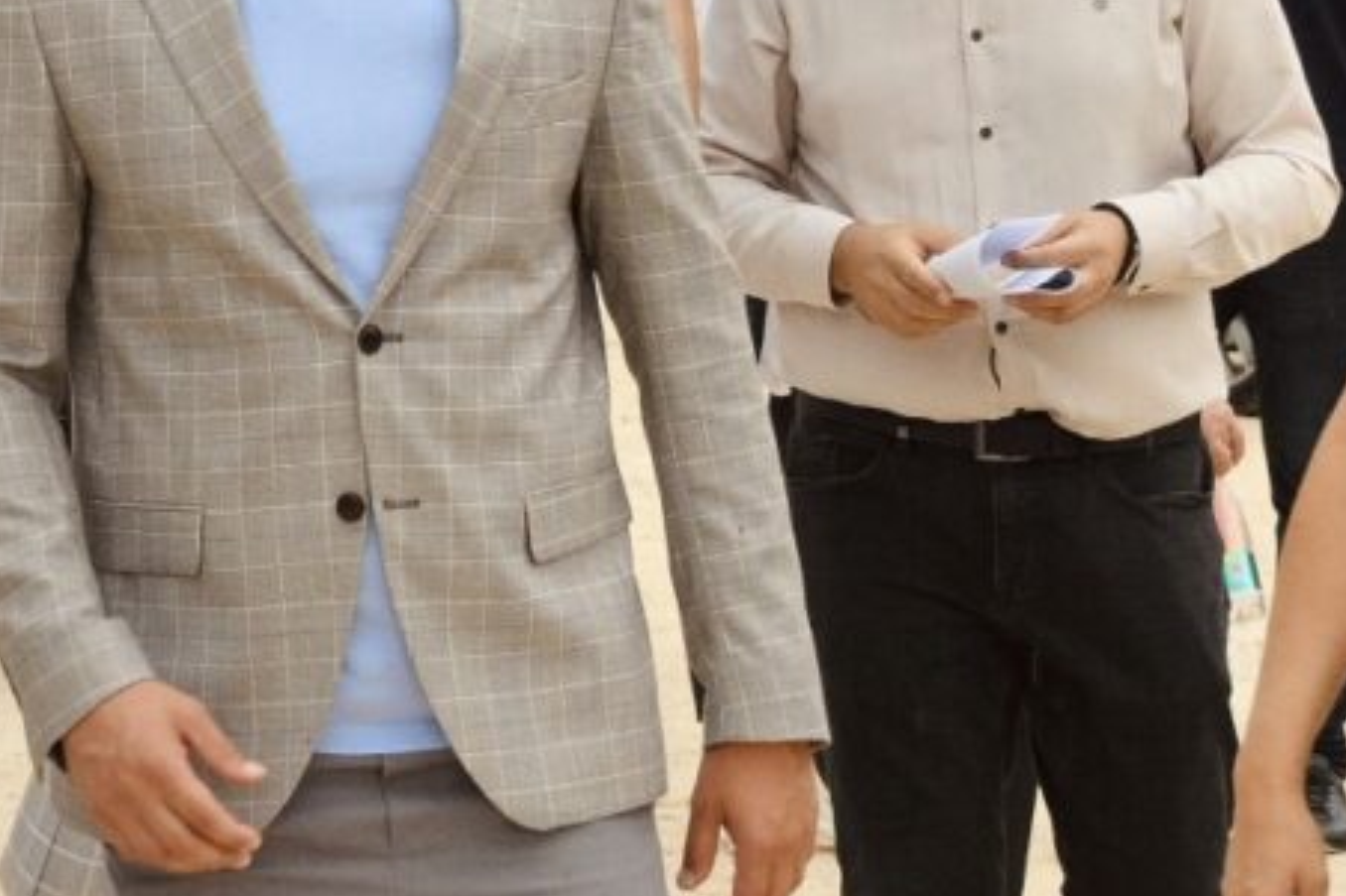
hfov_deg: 9.3
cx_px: 214
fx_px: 8259
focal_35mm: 221
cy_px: 31
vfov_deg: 6.2
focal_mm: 39
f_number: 4
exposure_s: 1/250
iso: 640
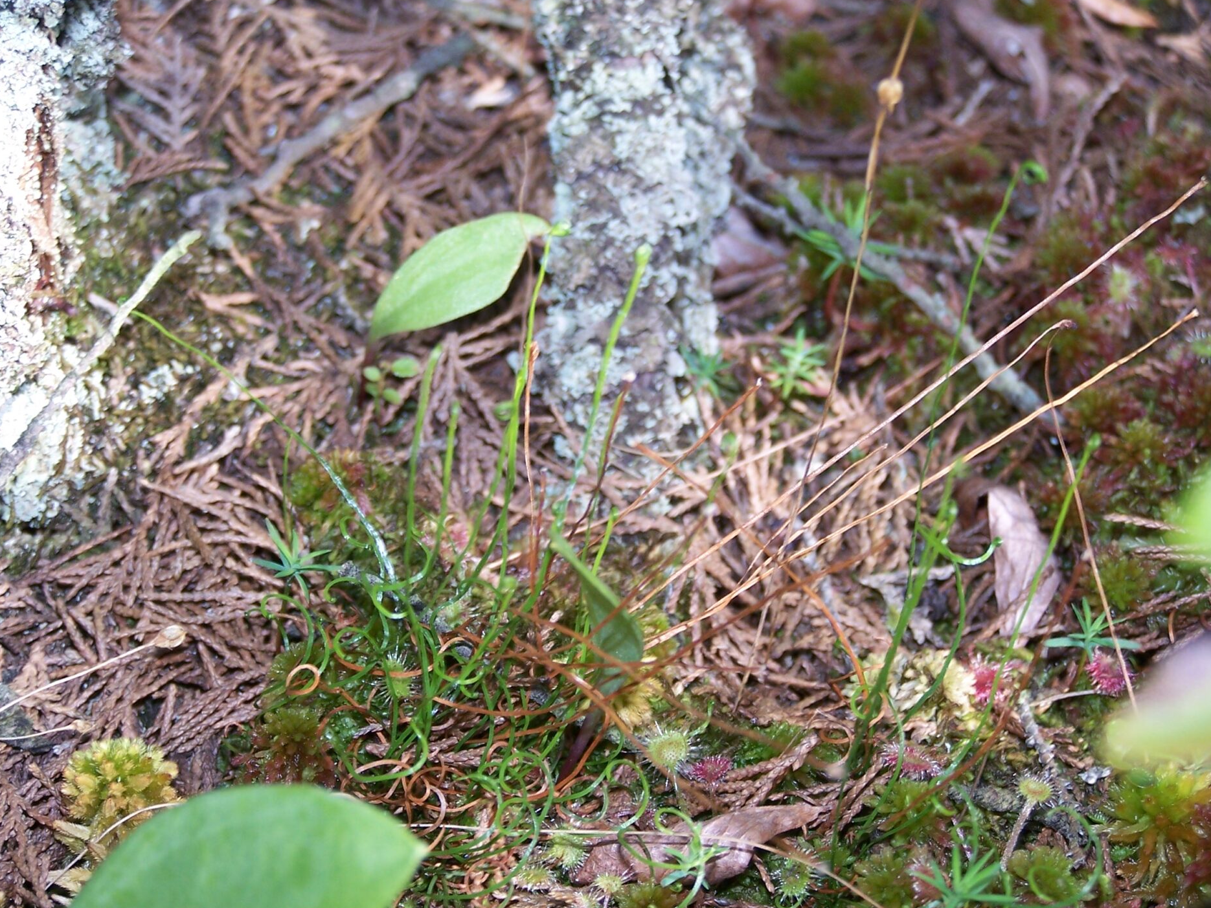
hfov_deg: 17.1
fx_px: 4023
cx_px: 562
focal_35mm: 115
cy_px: 488
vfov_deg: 12.9
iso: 80
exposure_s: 1/90
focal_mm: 17.5
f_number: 3.2
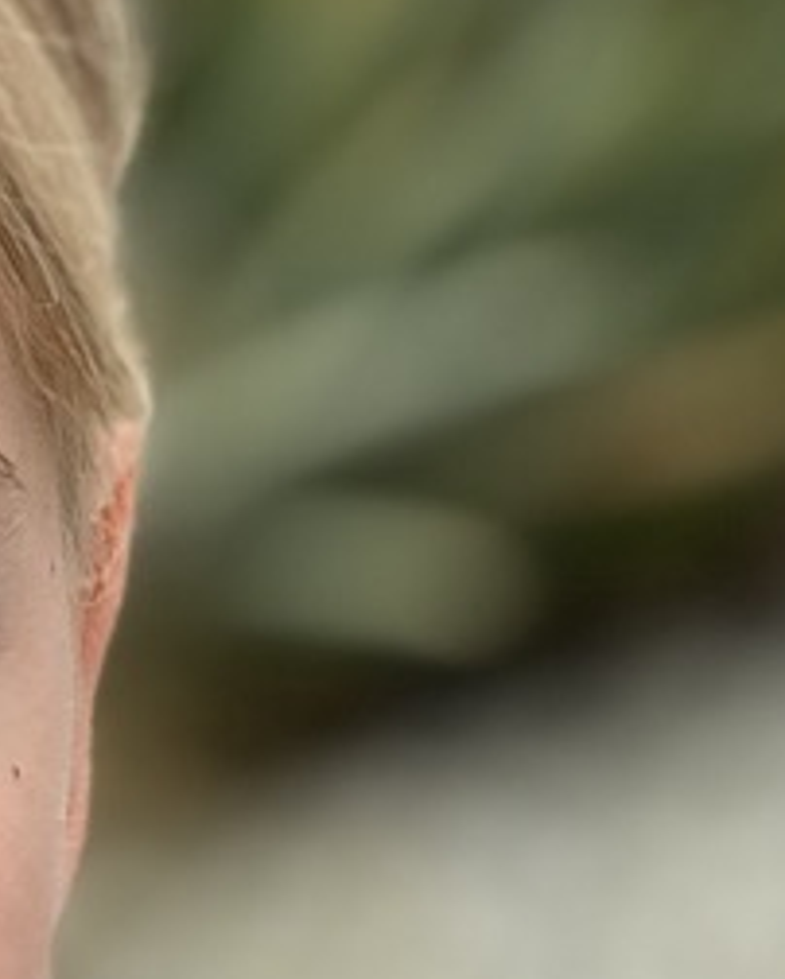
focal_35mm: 268
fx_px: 7774
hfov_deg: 5.7
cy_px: 1325
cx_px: -453
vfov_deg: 7.1
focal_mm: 6
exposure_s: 1/372
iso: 20
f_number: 2
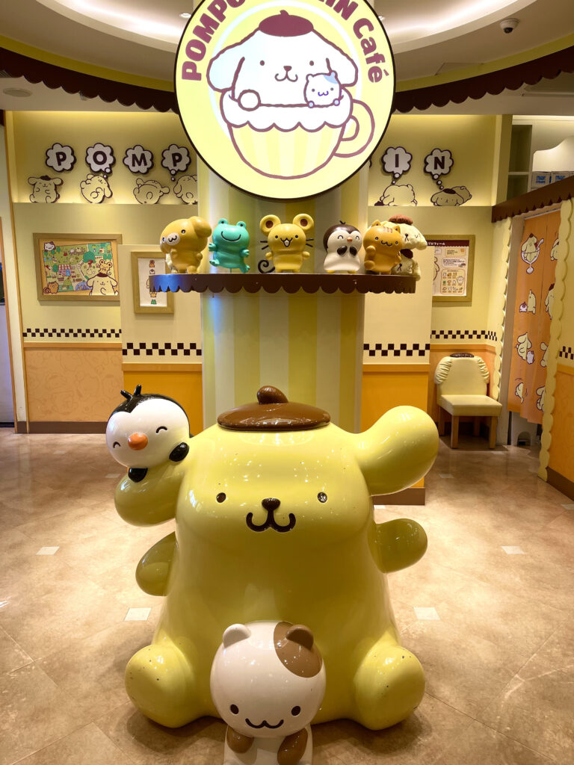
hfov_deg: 54.9
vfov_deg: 69.4
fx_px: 553
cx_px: 287
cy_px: 382
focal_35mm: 25
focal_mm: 5.1
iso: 32
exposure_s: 1/125
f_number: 1.6
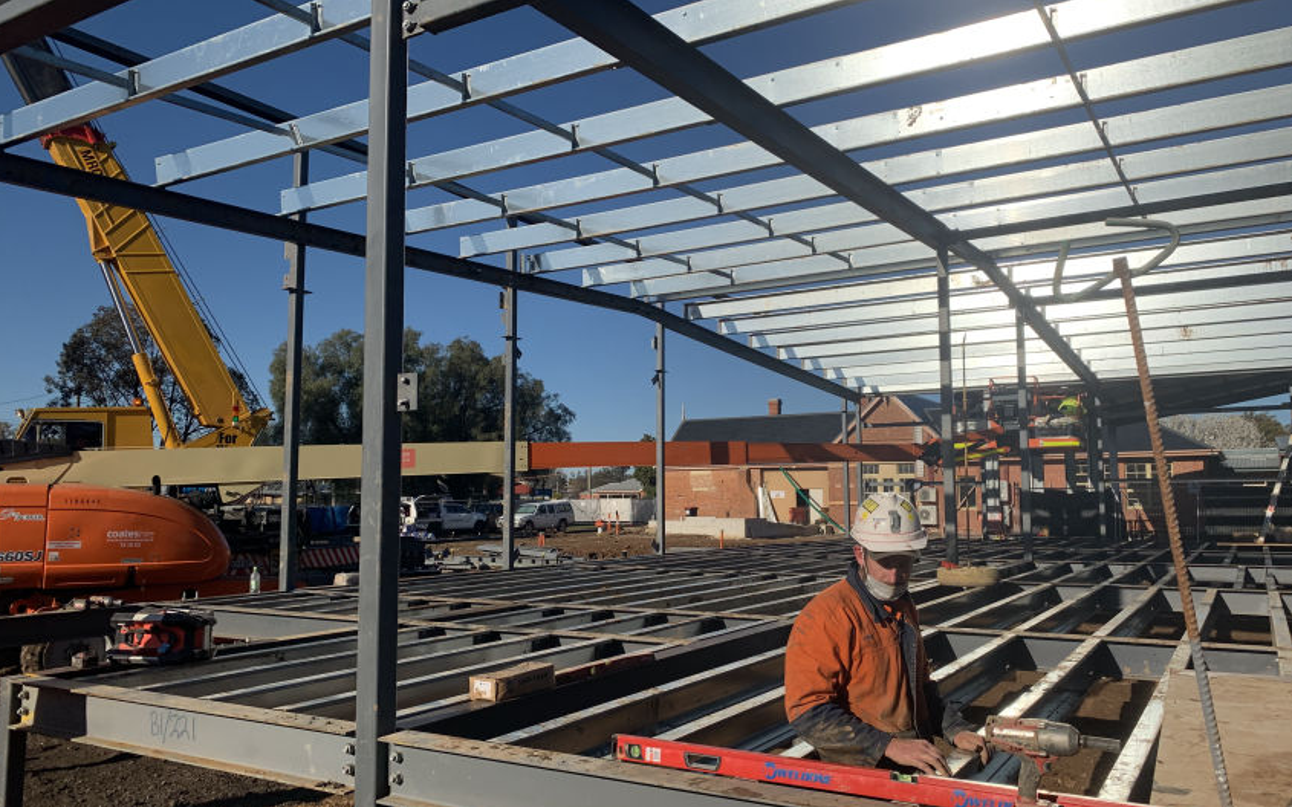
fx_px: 986
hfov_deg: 66.5
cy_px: 417
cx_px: 650
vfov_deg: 44.5
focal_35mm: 28
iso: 25
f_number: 1.8
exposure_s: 1/5405
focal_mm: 4.25
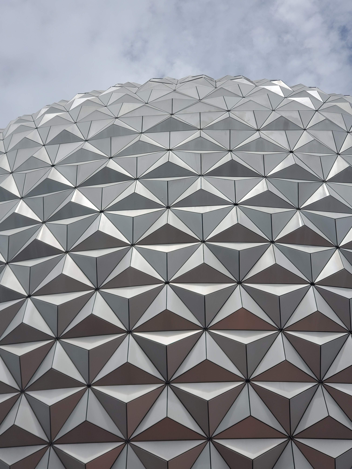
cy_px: 234
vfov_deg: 36.8
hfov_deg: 28.0
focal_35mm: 52
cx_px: 176
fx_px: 705
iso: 50
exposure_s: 1/1785
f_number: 2.4
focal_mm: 6
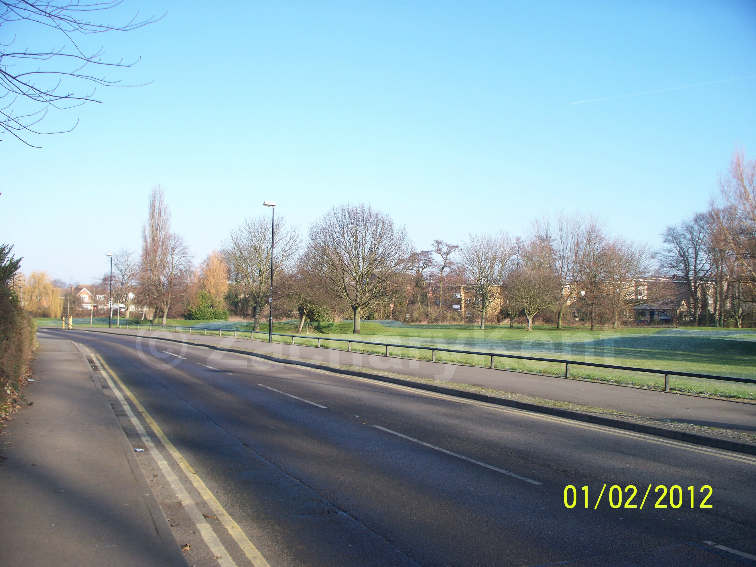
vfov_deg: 39.7
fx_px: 786
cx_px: 378
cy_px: 284
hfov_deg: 51.4
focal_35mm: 36
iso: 64
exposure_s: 1/400
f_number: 2.8
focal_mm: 7.54
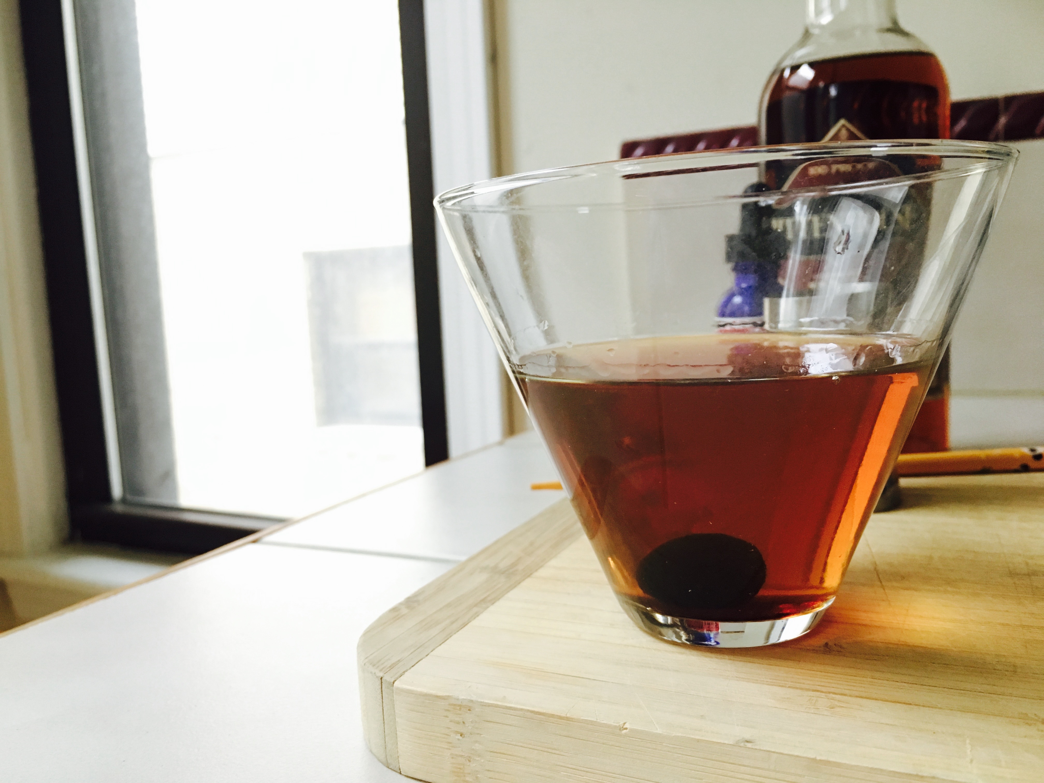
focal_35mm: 29
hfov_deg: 61.7
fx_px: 875
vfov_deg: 48.2
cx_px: 522
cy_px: 392
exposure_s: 1/30
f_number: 2.2
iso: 125
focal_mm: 4.15
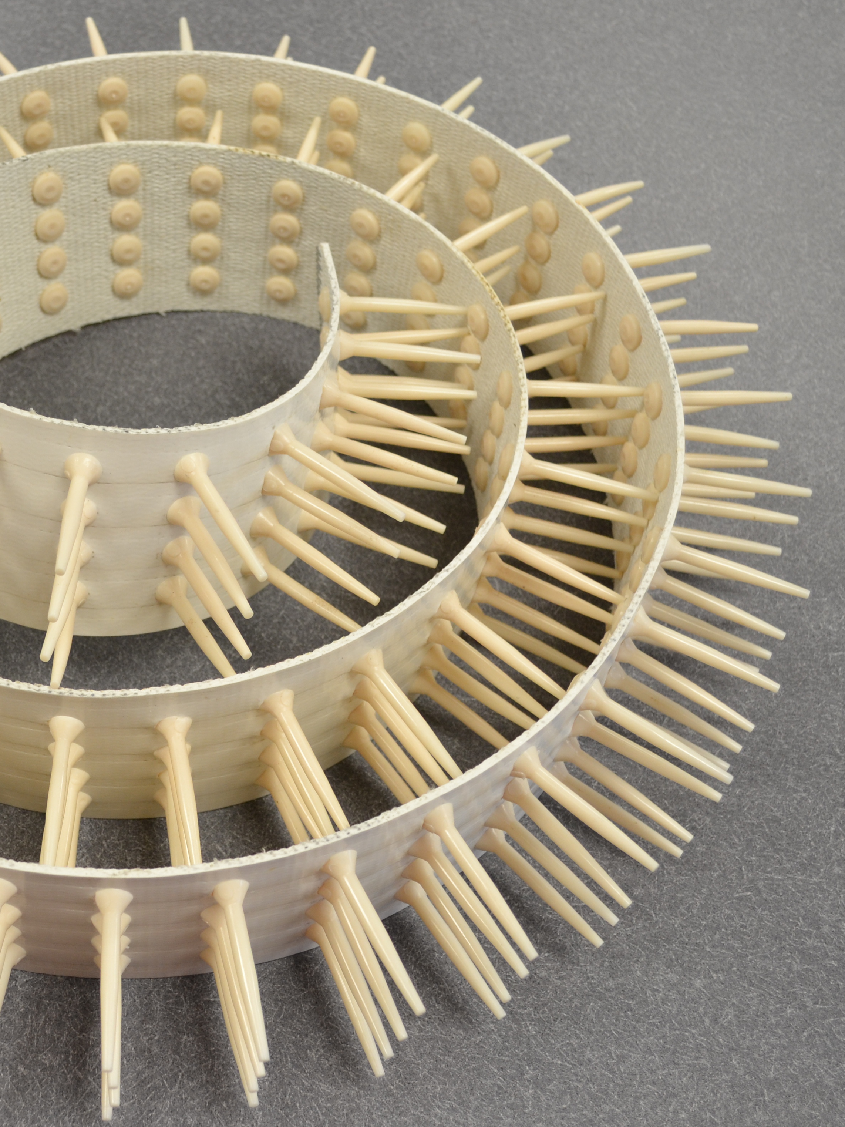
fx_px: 1563
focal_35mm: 48
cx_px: 159
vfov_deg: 39.7
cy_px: 567
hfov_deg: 29.5
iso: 400
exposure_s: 1/50
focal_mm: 22
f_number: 3.8
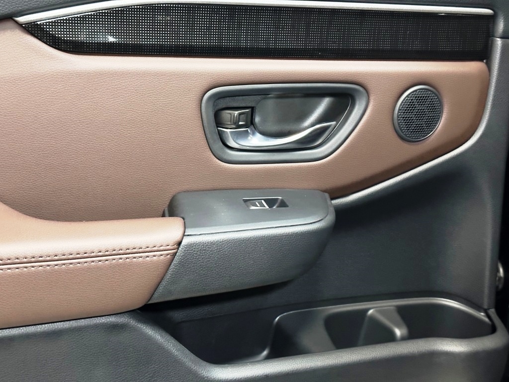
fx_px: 706
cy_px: 191
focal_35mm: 48
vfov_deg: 30.3
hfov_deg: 39.7
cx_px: 254
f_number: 1.78
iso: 640
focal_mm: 6.86
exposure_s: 1/24
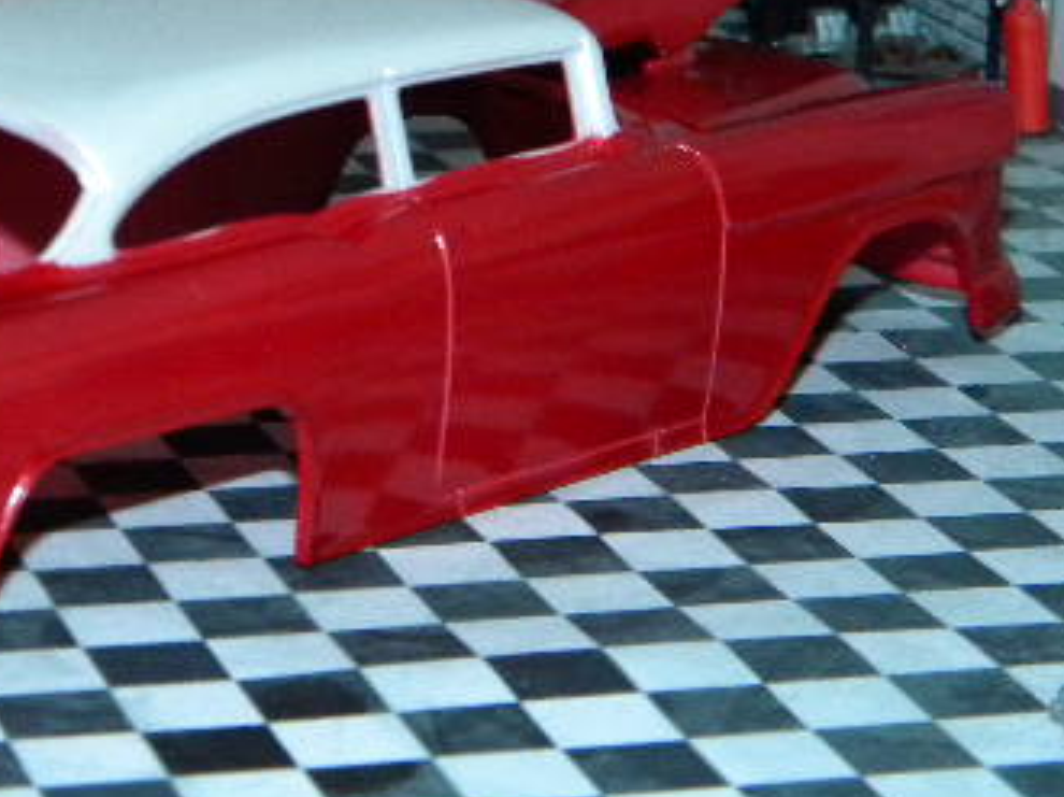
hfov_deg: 15.1
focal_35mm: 130
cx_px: 210
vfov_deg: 11.4
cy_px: 171
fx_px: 3993
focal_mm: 12.2
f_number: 4.3
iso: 400
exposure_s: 1/30
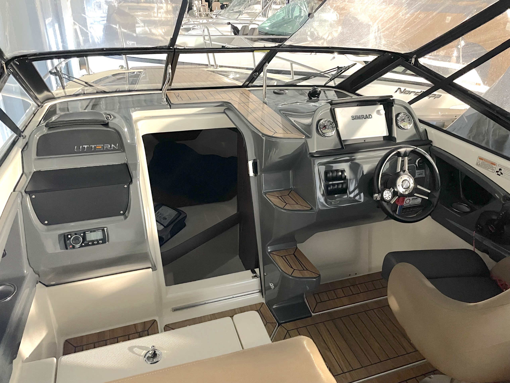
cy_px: 192
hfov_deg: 67.3
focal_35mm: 26
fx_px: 383
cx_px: 255
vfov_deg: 53.1
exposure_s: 1/25
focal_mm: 4.2
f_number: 1.6
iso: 800
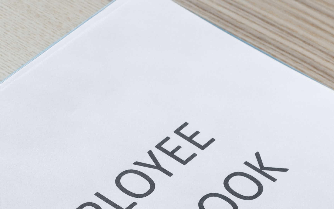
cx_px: 205
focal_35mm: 171
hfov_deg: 12.2
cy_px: 189
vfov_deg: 7.6
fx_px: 1556
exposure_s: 1/6
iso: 100
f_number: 8
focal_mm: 50
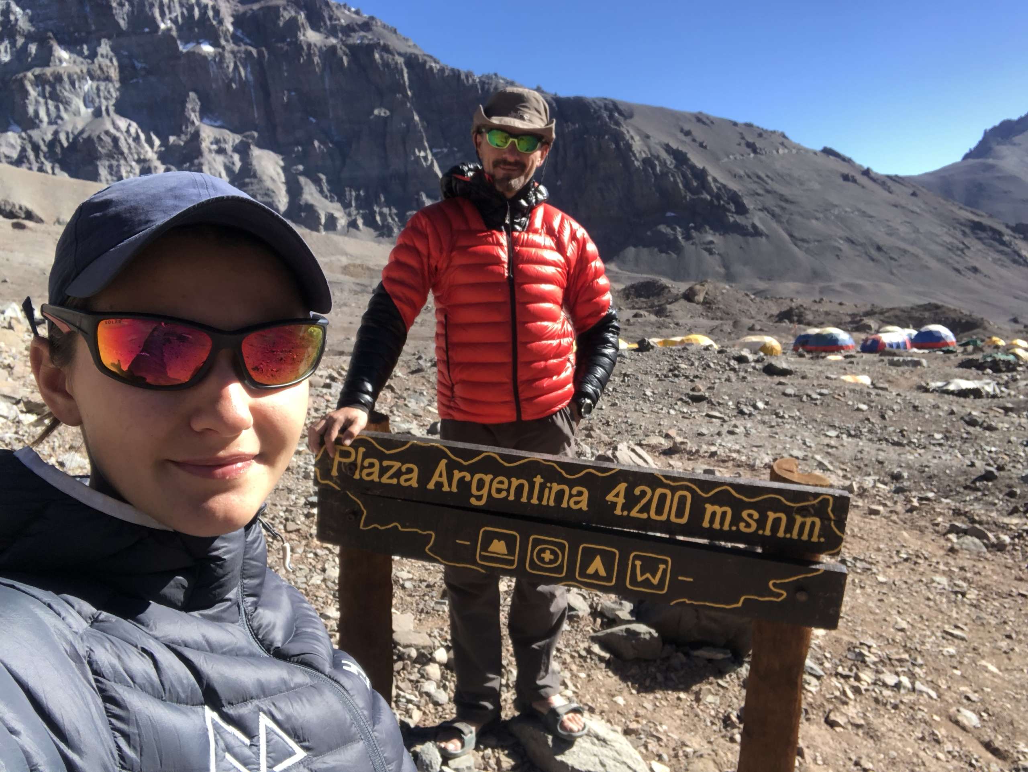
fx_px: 951
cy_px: 386
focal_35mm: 32
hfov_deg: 56.8
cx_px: 514
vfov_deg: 44.2
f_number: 2.2
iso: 20
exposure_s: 1/456
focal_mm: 2.87
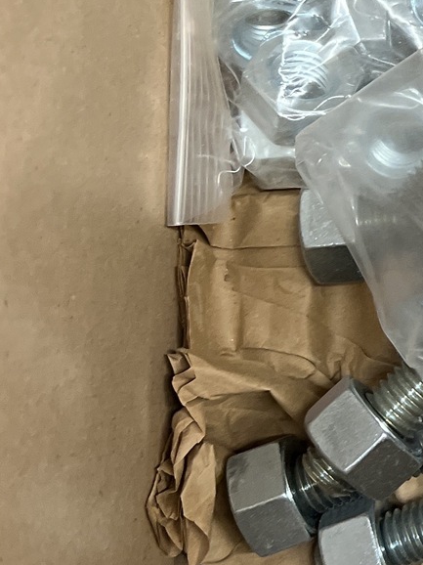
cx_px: 678
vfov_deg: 21.7
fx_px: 1467
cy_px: 174
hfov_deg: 14.9
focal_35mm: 90
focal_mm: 5.7
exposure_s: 1/60
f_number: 1.5
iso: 400
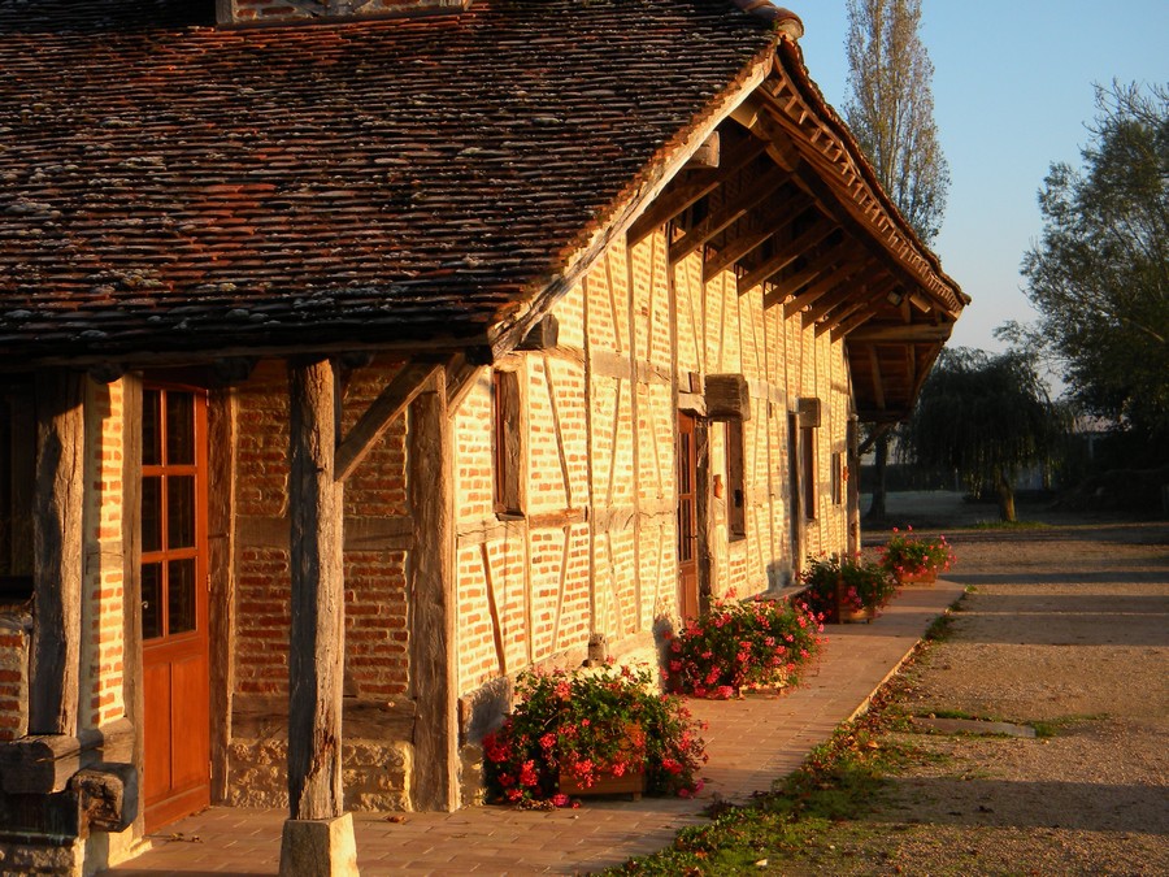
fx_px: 1891
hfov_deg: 34.3
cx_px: 584
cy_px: 438
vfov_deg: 26.1
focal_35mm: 56
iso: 80
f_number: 4.1
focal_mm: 10.1
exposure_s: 1/262
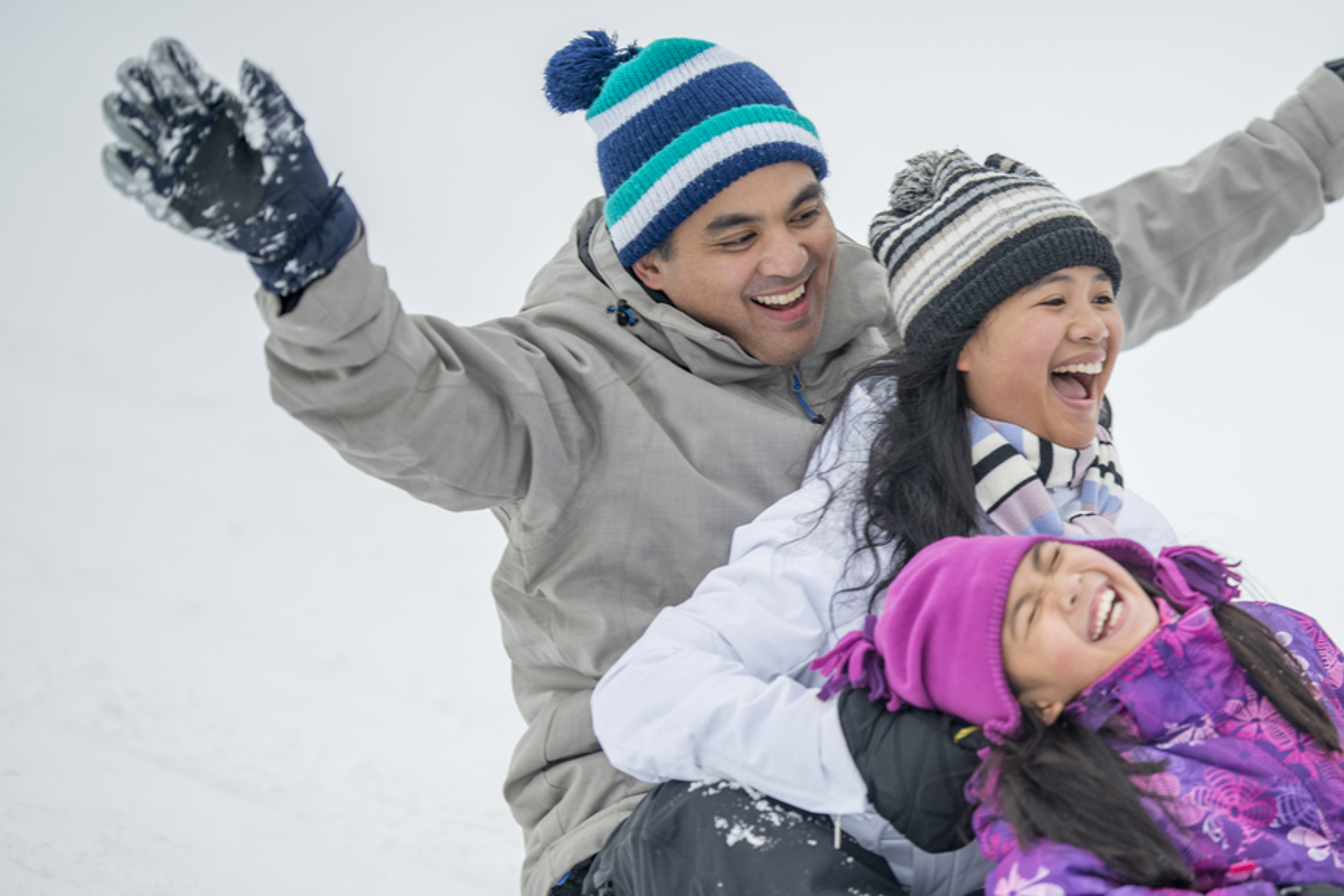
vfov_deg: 4.7
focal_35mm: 290
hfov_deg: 7.1
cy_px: 592
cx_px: 970
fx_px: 10828
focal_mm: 200
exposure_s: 1/640
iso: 100
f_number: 2
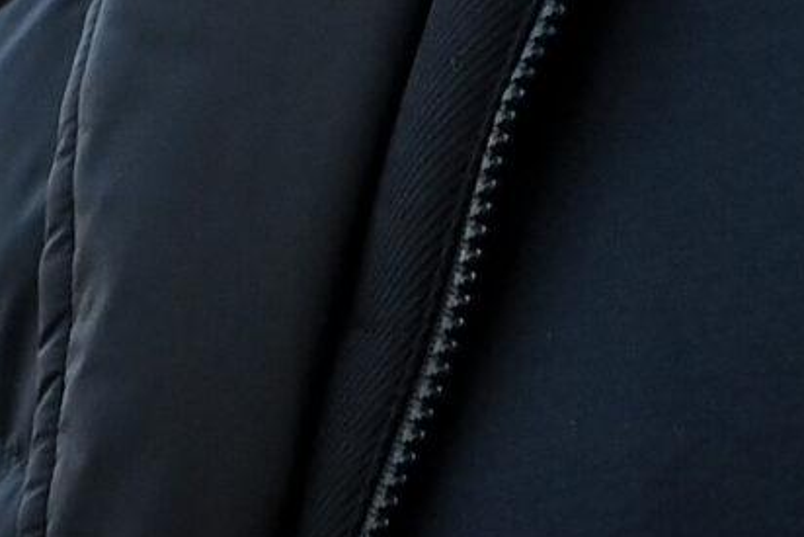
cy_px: -1053
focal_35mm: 1056
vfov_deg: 1.3
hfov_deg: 2.0
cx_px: 1233
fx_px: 23591
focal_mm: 170
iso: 2000
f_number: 2.8
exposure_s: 1/1600
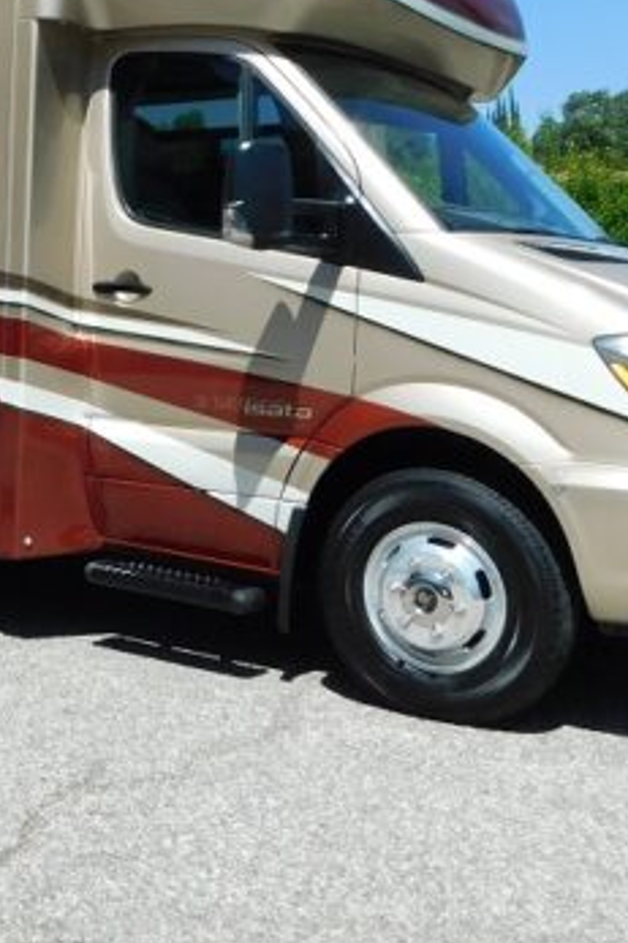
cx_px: -24
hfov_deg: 24.2
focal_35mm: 53
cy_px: 220
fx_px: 1388
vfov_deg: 36.5
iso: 125
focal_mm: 4
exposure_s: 1/1500
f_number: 3
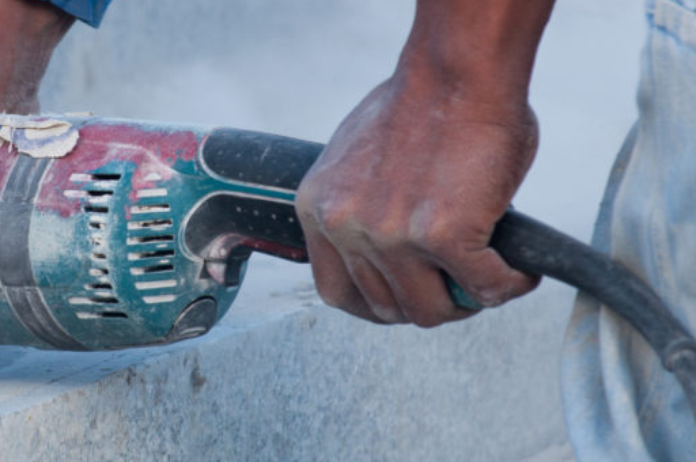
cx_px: 72
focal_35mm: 450
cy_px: 185
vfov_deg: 3.0
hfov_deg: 4.6
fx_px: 8689
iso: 200
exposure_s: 1/200
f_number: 7.1
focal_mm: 150
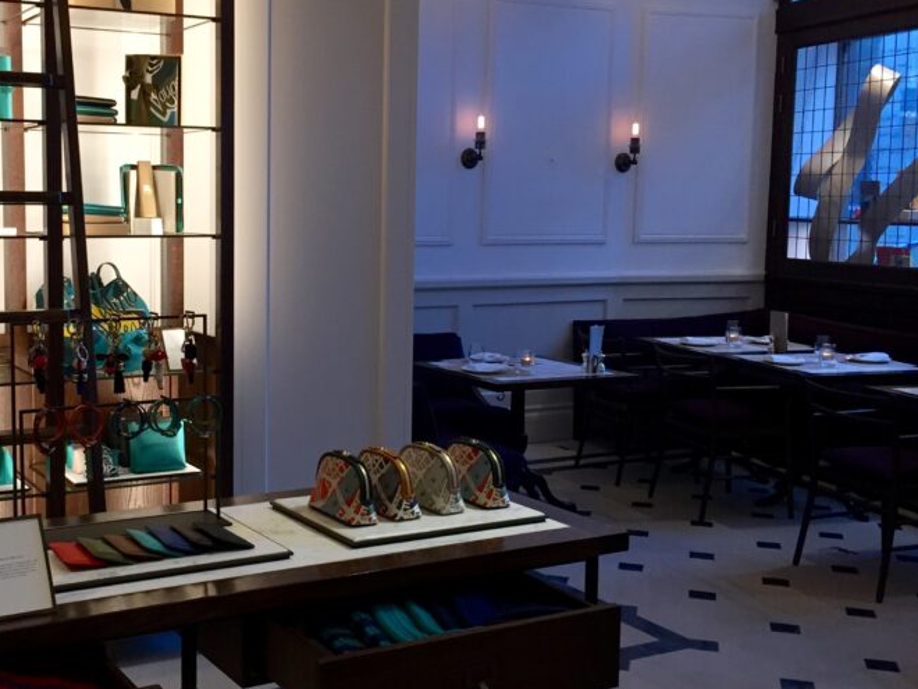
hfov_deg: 41.5
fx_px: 1193
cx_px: 305
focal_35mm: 45
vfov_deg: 32.2
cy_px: 324
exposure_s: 1/30
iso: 50
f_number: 2.2
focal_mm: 4.15
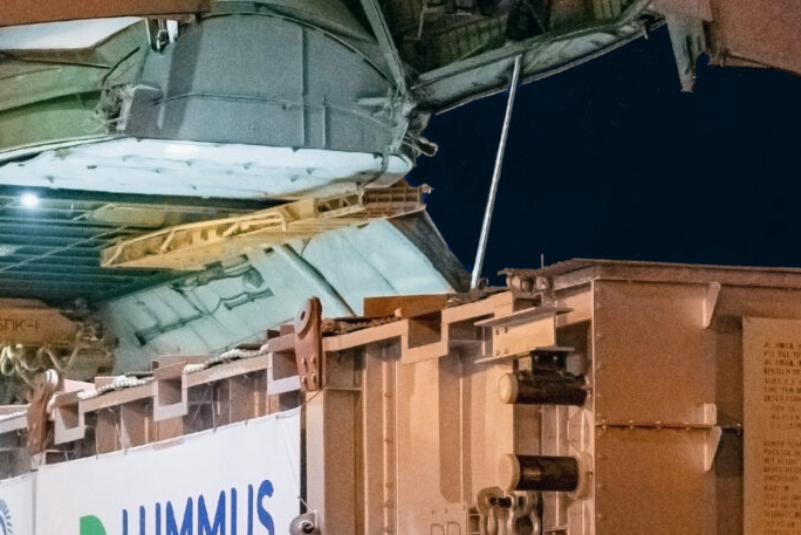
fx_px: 3651
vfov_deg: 8.3
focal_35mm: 164
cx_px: 584
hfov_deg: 12.5
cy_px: 598
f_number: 4
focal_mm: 73
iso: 12800
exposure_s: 1/100
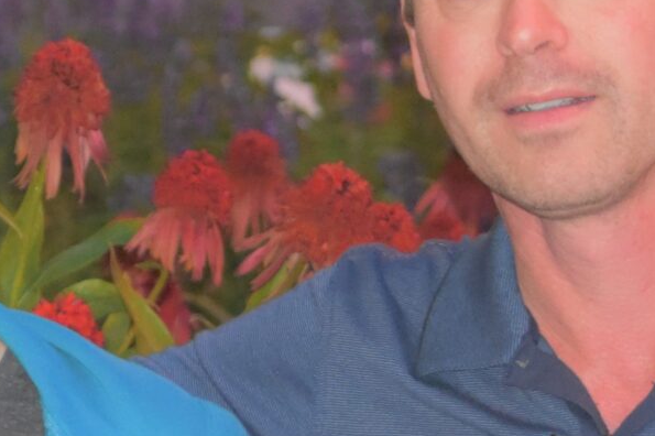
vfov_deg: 3.9
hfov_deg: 5.7
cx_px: -320
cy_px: -200
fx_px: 6458
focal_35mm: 355
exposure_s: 1/60
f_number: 4.5
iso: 3600
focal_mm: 55
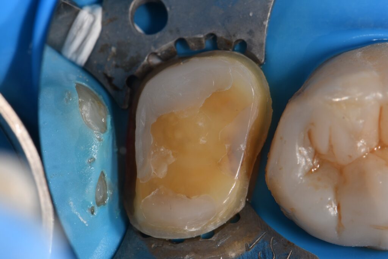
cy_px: 130
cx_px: 194
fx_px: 1691
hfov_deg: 13.1
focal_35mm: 157
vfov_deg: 8.7
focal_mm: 105
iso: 200
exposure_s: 1/160
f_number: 32
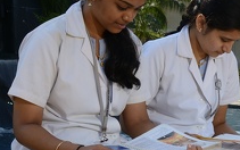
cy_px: 103
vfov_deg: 14.2
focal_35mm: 92
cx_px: 165
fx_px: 602
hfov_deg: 22.4
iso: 125
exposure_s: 1/160
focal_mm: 24
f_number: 11
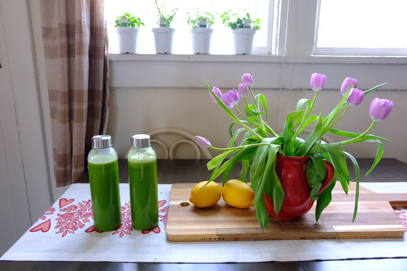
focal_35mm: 26
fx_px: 294
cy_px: 130
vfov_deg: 49.6
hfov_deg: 69.4
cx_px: 195
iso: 640
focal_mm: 16
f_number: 4
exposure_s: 1/60
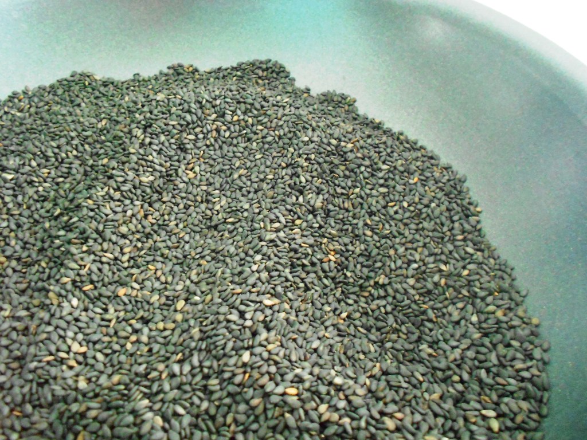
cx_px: 294
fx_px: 492
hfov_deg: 61.7
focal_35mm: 29
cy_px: 220
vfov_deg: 48.2
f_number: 3.4
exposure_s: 1/6
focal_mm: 5.1
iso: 800
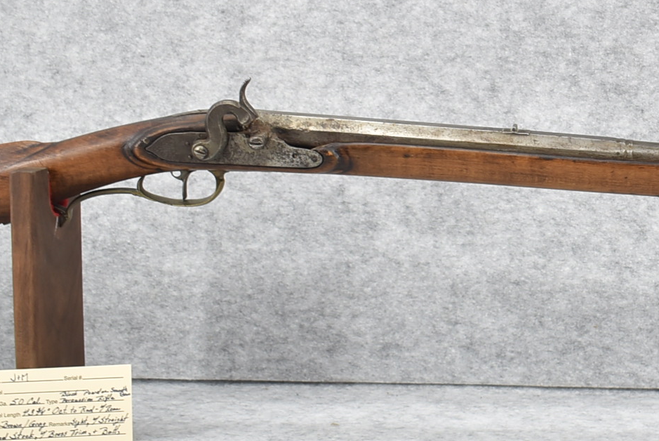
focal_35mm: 86
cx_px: 750
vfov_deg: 15.9
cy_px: 154
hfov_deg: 22.2
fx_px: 1576
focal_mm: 18
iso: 100
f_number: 4
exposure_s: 1/40
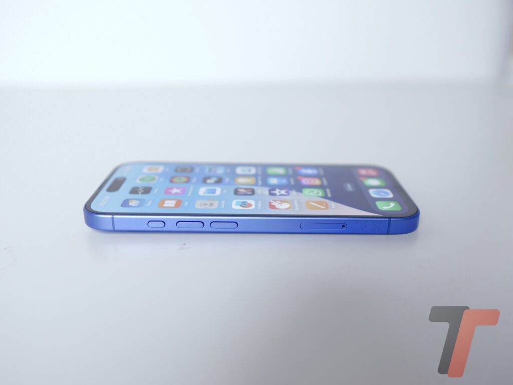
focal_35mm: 32
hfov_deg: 56.8
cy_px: 192
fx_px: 474
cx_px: 256
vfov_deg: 44.2
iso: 200
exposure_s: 1/100
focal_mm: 16
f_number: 1.8
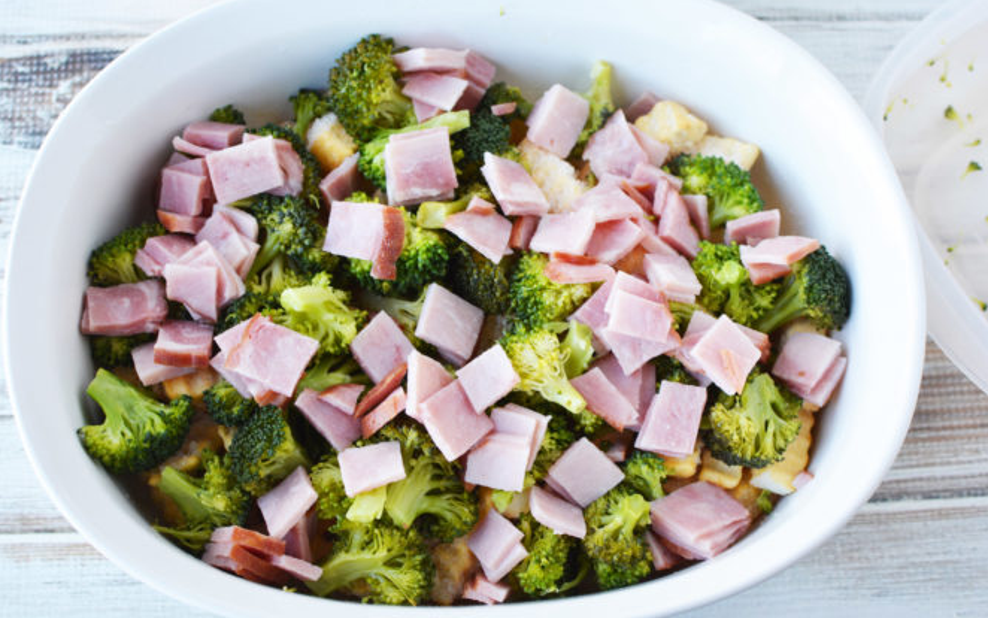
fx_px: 1468
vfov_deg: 23.8
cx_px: 490
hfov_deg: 37.2
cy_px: 297
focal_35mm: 55
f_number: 4.5
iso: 400
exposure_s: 1/80
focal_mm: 35
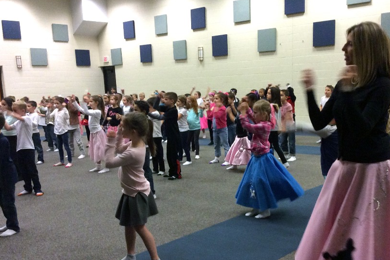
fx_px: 455
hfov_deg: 46.3
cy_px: 163
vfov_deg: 31.7
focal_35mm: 42
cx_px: 215
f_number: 2.4
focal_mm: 3.3
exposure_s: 1/24
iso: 200
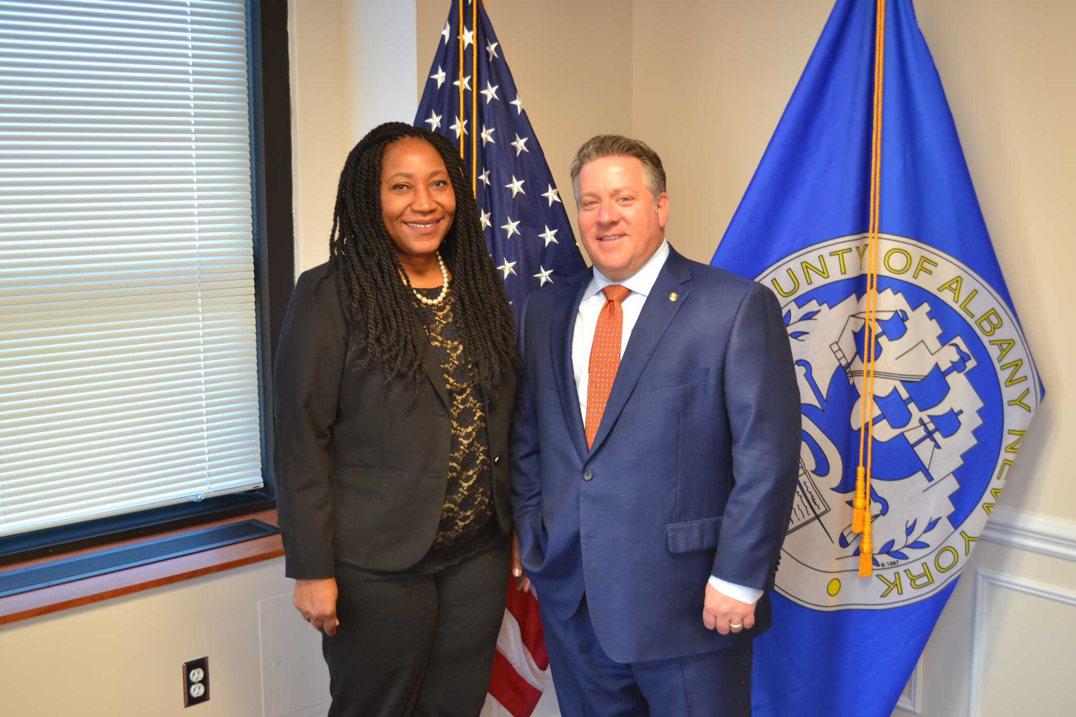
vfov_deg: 31.9
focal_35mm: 42
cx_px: 538
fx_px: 1255
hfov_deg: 46.4
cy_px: 358
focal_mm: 28
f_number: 4.5
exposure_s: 1/20
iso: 400
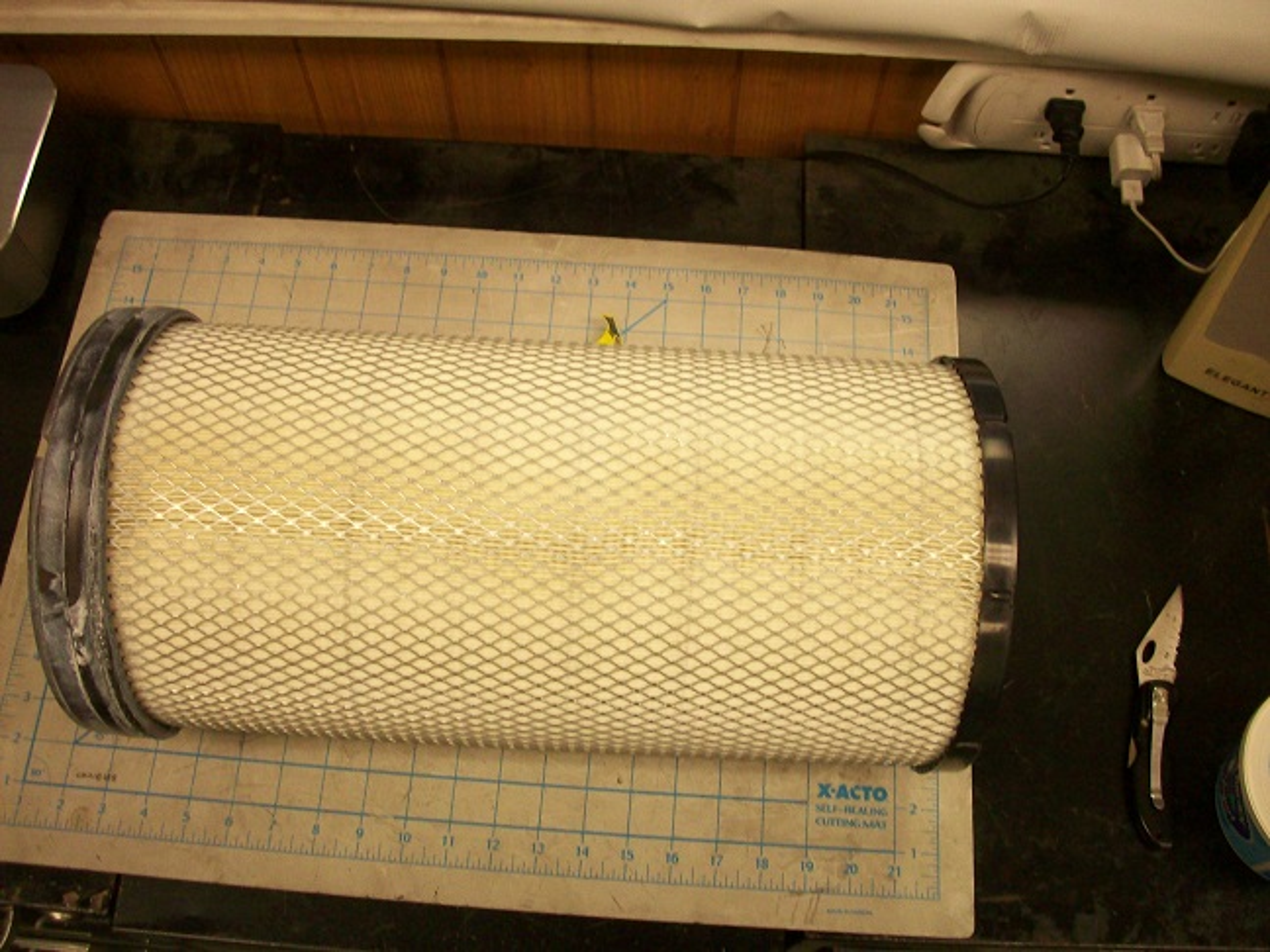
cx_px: 635
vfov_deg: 38.7
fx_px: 1357
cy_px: 476
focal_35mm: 37
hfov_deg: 50.1
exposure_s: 1/64
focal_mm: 6.2
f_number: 2.8
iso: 160
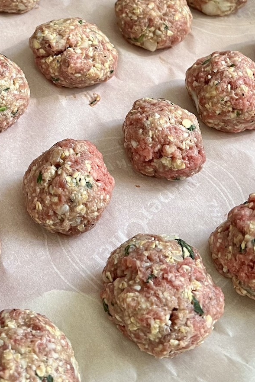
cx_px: 55
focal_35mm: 49
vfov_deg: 40.1
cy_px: 151
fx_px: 520
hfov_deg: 27.1
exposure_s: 1/66
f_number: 1.5
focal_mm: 5.7
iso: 125
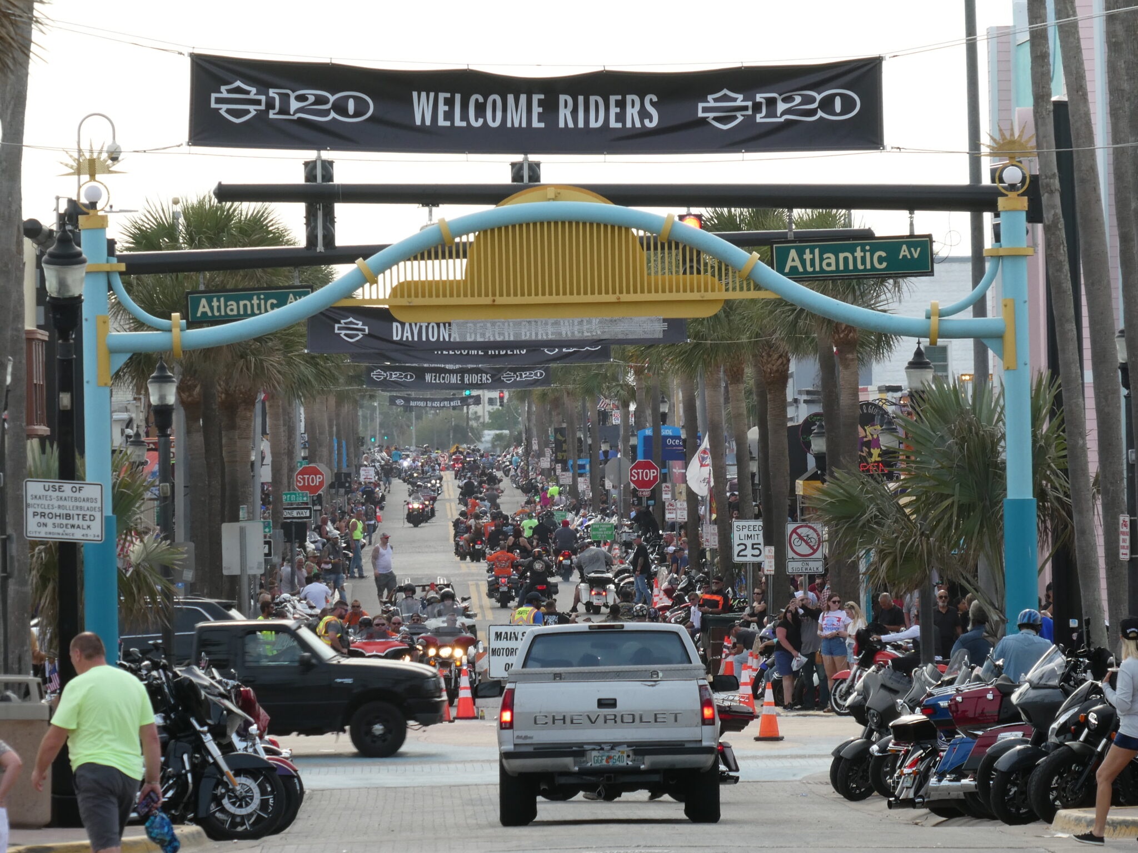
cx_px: 569
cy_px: 426
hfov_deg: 6.6
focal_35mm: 300
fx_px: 9862
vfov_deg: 5.0
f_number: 5.8
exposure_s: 1/160
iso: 80
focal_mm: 53.8
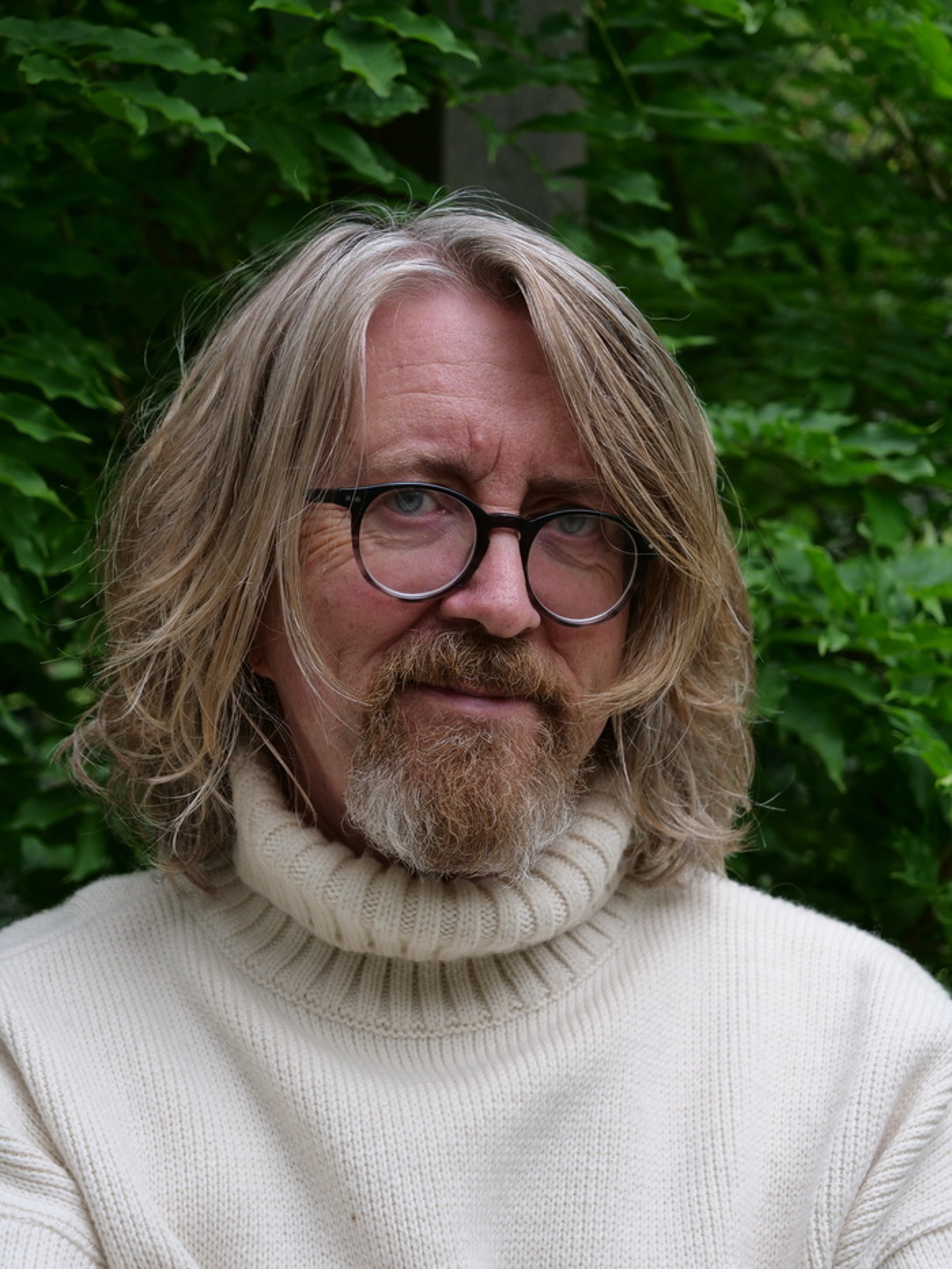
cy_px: 634
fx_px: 2933
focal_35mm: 80
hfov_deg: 18.4
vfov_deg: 24.4
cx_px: 476
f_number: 3.9
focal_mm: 40
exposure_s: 1/200
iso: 200
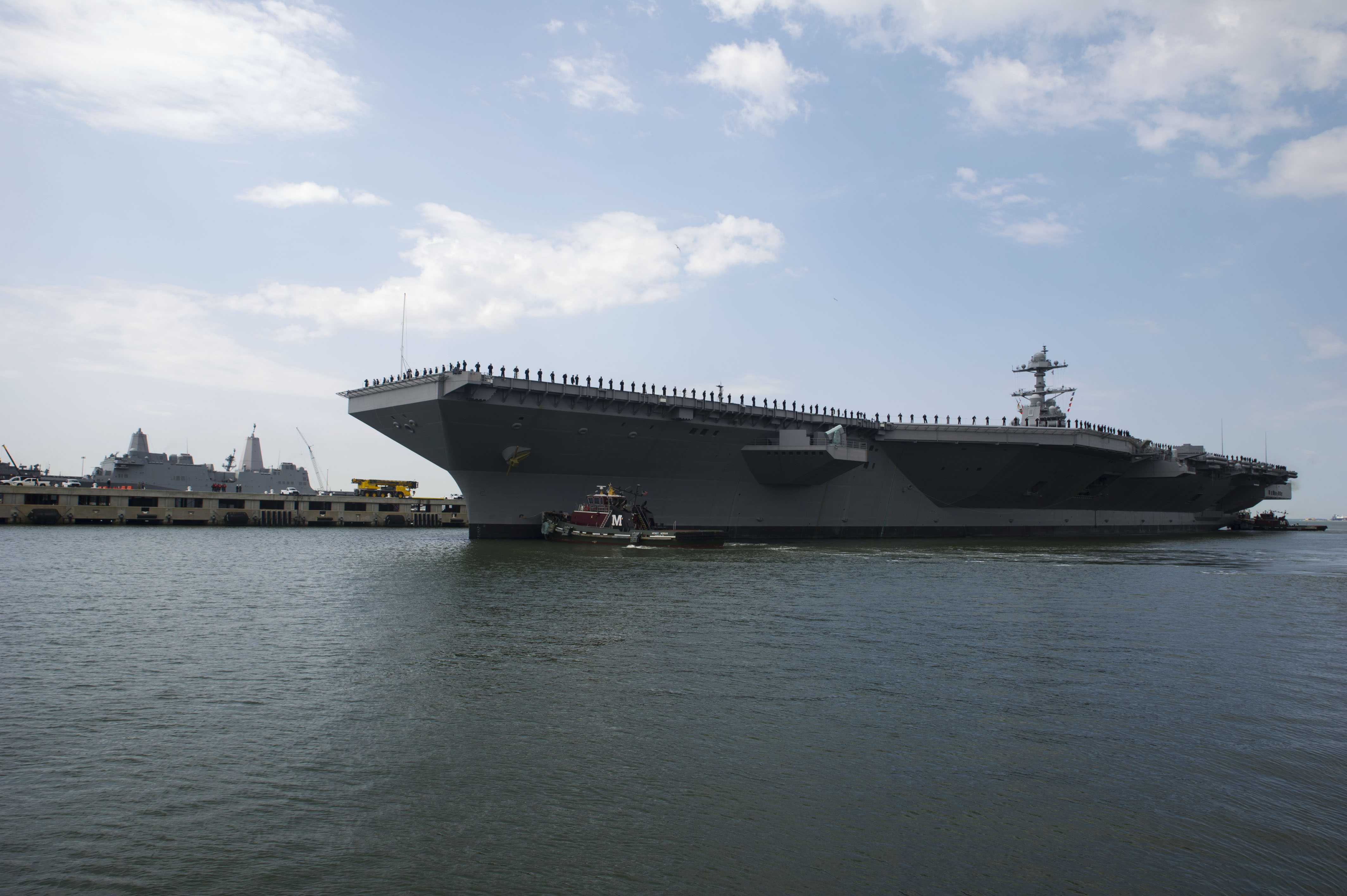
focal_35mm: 24
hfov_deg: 73.8
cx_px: 674
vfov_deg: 53.1
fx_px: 897
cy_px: 448
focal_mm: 24
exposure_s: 1/200
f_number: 10
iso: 100
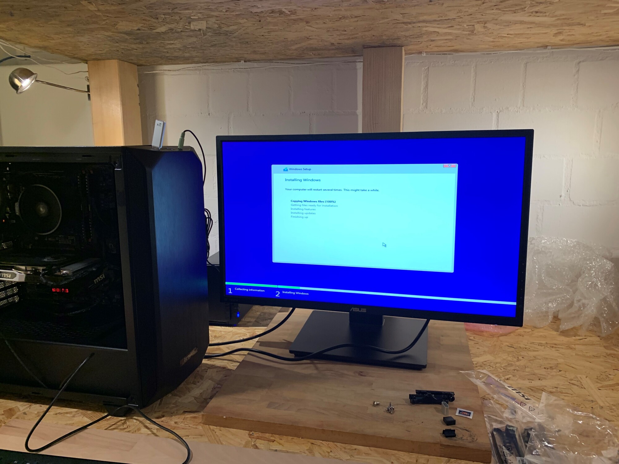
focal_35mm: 26
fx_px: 465
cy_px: 232
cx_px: 310
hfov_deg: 67.3
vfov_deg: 53.1
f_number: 1.8
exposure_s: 1/50
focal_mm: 4.25
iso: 125
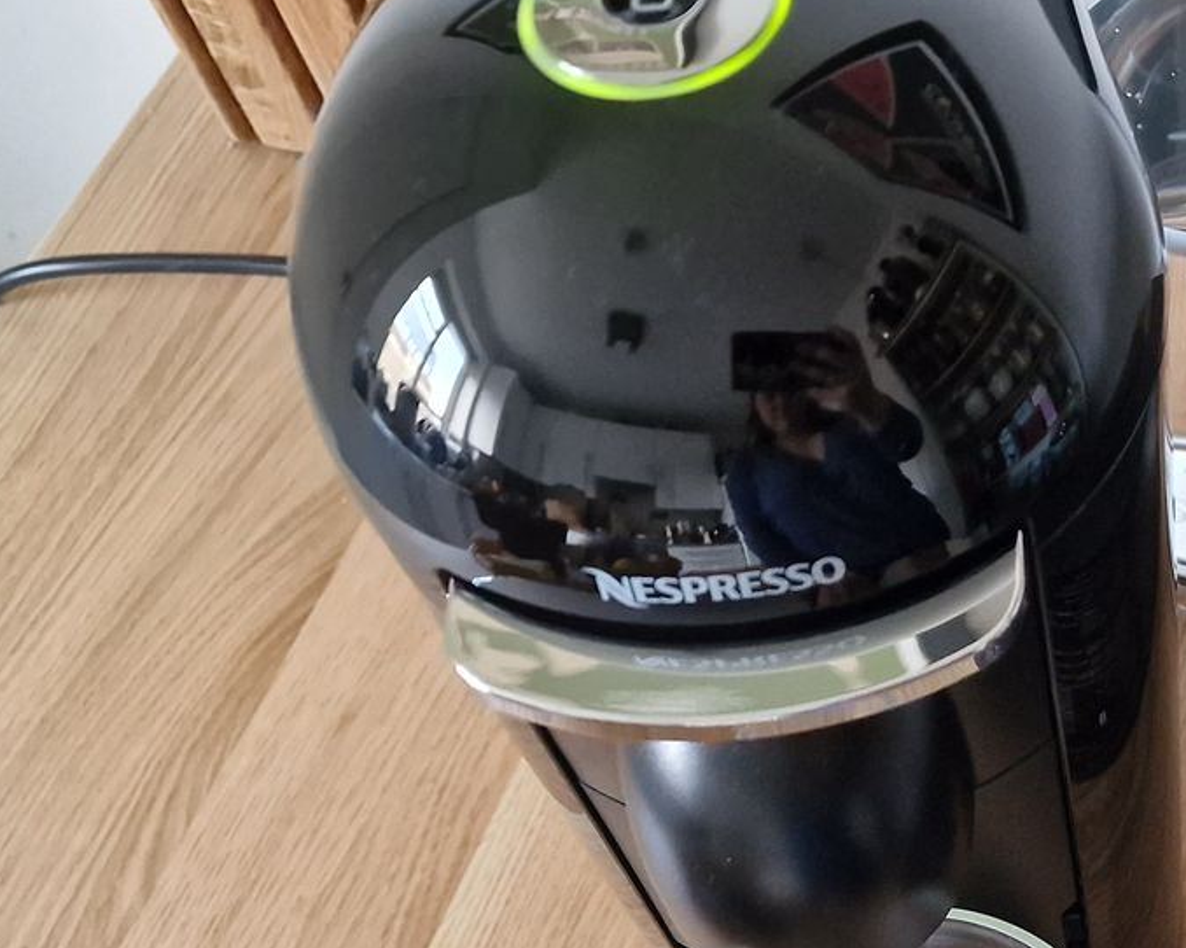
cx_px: 1135
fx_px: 1860
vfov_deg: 28.3
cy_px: 686
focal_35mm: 53
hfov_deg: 33.0
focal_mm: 6.4
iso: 640
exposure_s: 1/120
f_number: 1.8
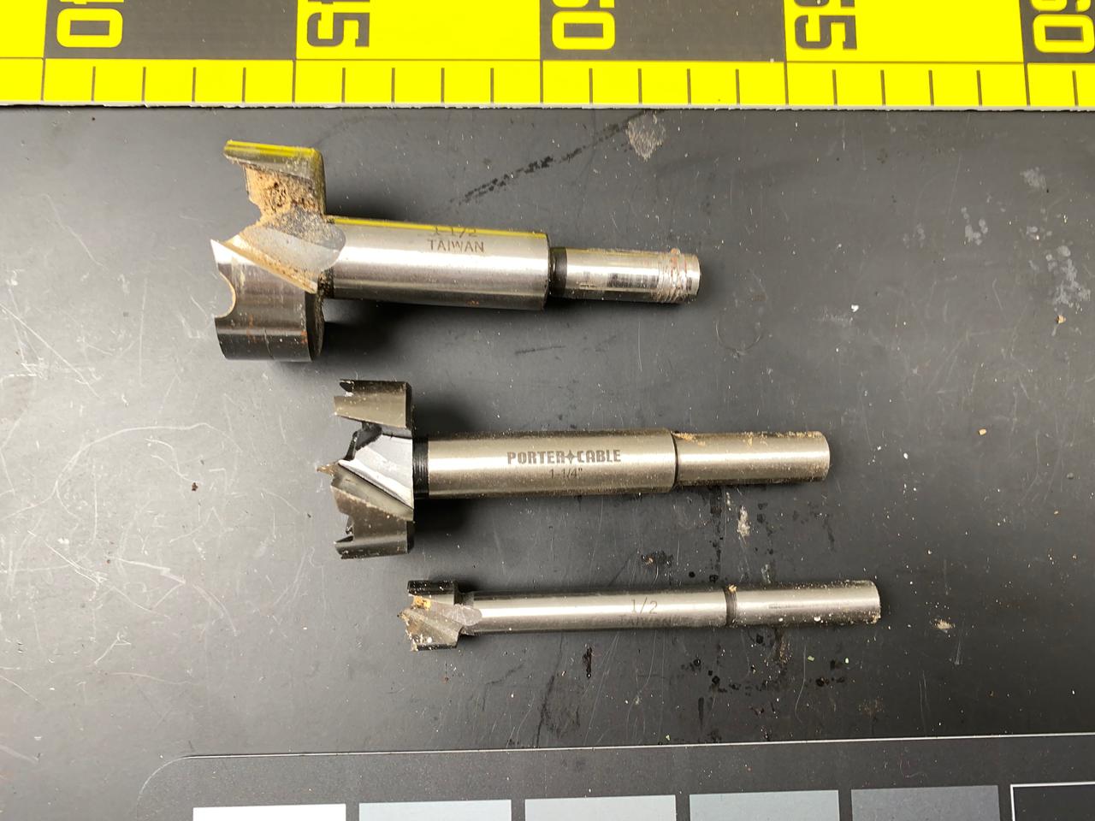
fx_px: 822
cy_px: 410
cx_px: 548
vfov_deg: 53.1
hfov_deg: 67.3
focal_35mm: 26
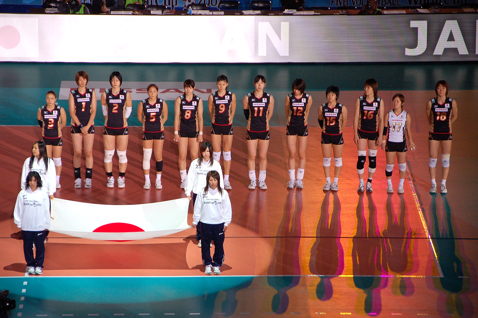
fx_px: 2686
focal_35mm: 202
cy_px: 159
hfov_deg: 10.2
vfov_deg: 6.8
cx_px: 239
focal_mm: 135
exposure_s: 1/100
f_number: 5.6
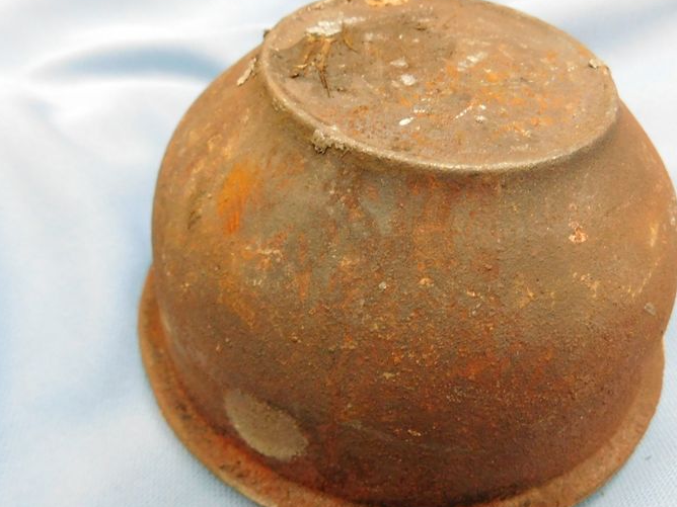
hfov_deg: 57.7
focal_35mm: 31
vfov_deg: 45.4
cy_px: 278
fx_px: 606
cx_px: 420
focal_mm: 4
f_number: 3
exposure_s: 1/30
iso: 400
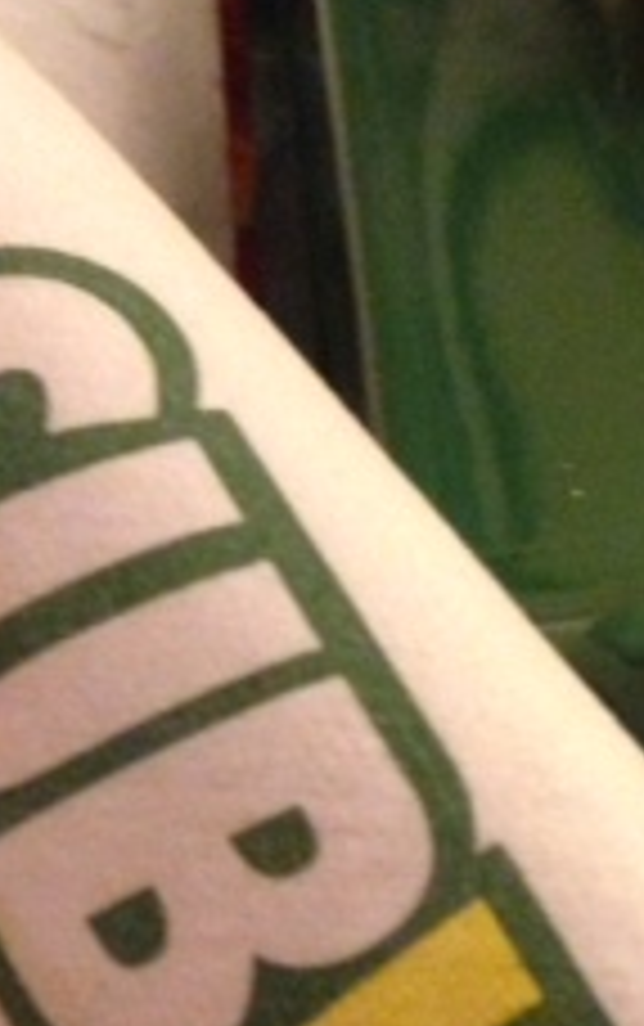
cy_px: 297
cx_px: 1392
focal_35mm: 98
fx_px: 2745
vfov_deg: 21.1
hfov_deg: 11.6
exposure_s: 1/15
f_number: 2.4
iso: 640
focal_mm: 4.12
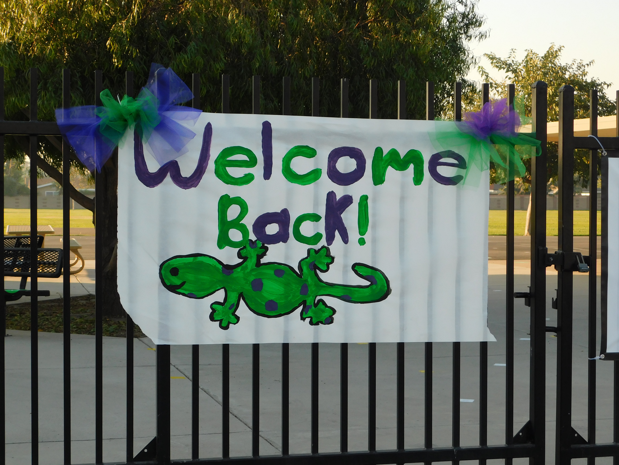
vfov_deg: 22.3
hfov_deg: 29.4
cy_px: 232
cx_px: 310
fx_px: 1180
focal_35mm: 66
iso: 125
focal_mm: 11.7
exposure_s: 1/320
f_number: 4.2
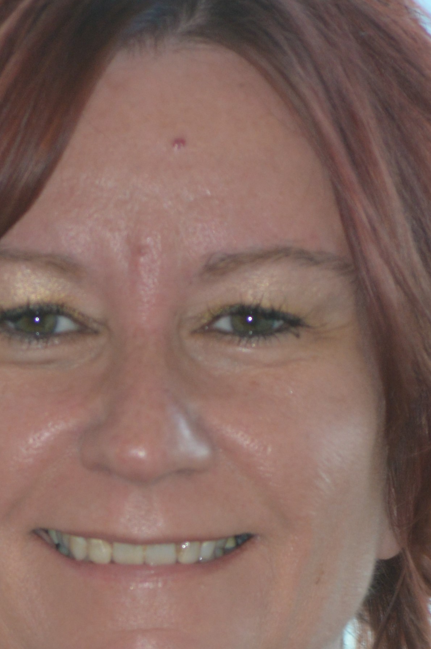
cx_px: 136
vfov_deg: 5.0
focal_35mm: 410
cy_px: 571
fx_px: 7377
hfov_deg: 3.3
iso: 280
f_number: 4.8
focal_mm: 116
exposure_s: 1/125
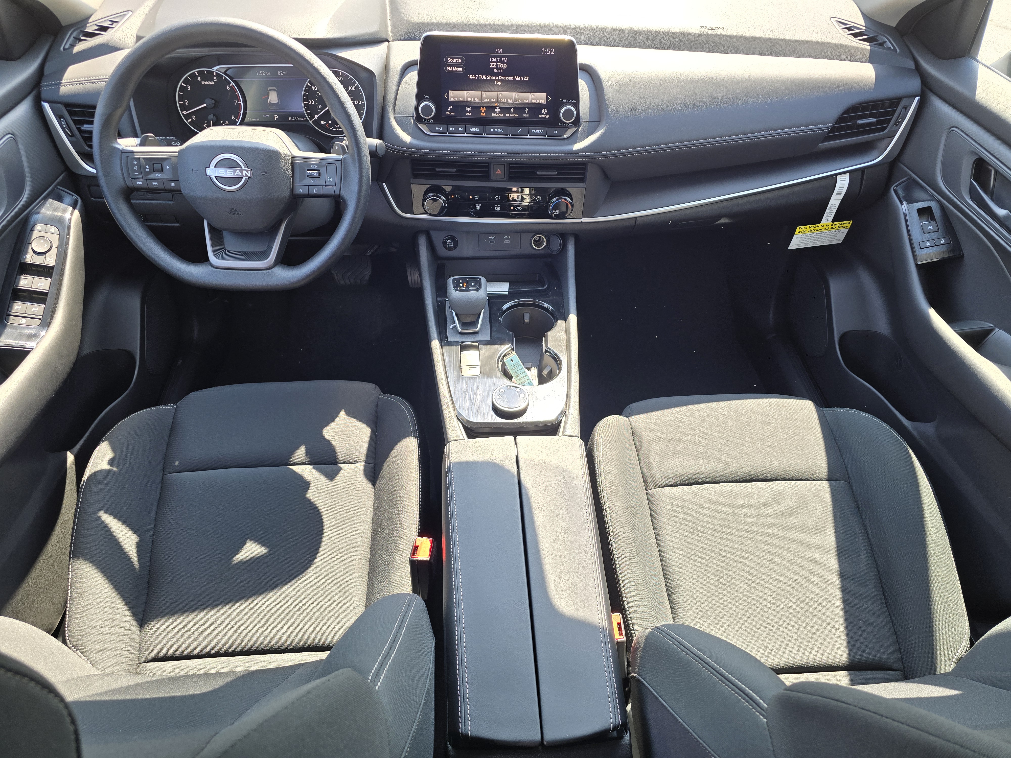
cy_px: 379
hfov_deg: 73.9
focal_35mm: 23
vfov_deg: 58.9
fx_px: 672
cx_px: 506
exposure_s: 1/180
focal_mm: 6.3
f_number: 1.7
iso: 64
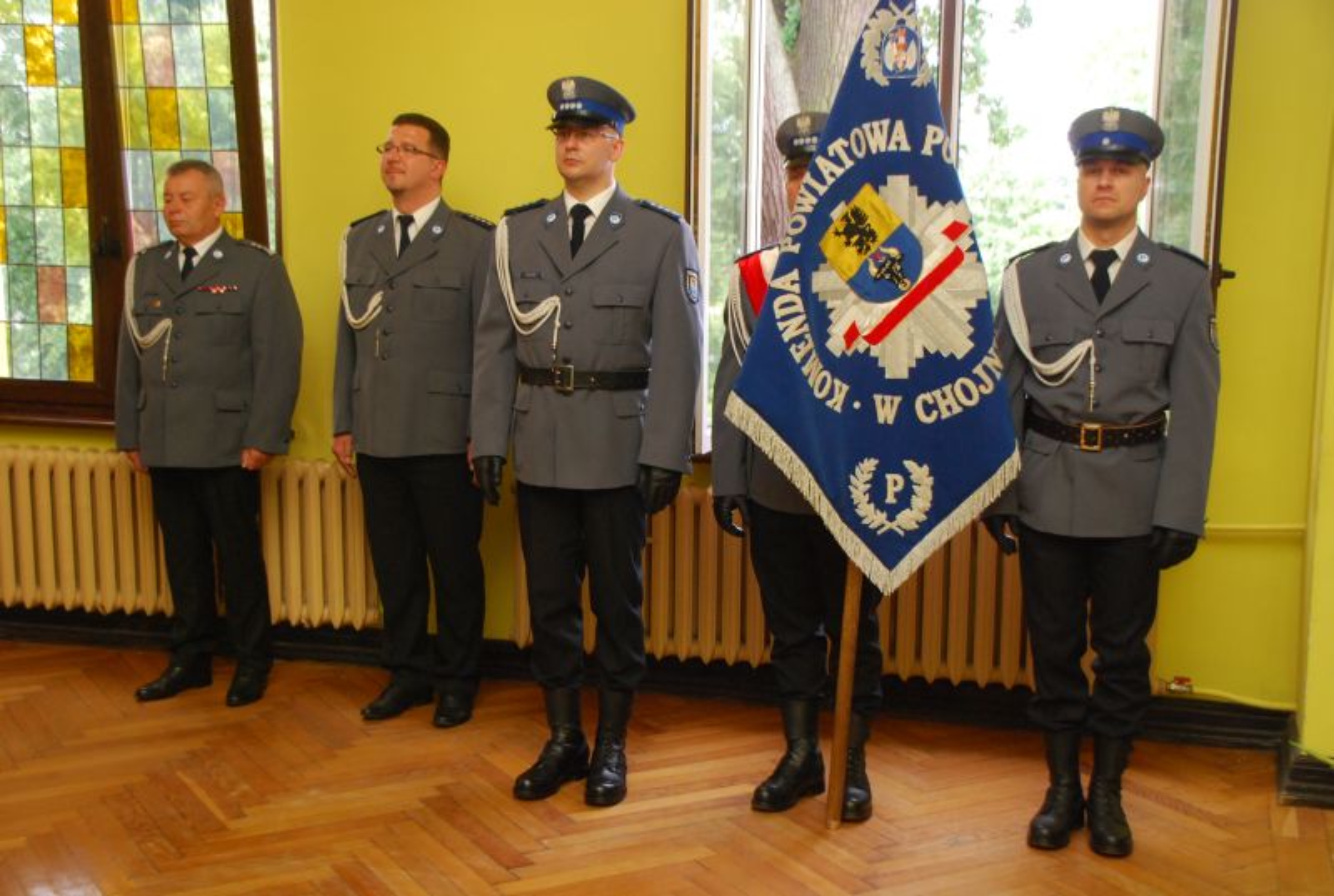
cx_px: 667
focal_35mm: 48
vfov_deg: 28.2
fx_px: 1782
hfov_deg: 41.0
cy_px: 448
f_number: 4.5
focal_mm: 32
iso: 800
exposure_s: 1/160
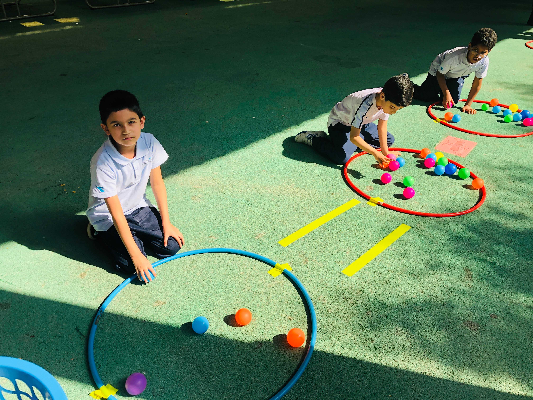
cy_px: 200
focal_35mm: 28
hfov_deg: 63.4
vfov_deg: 49.7
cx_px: 266
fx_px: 431
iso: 20
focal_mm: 3.99
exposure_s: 1/607
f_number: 1.8
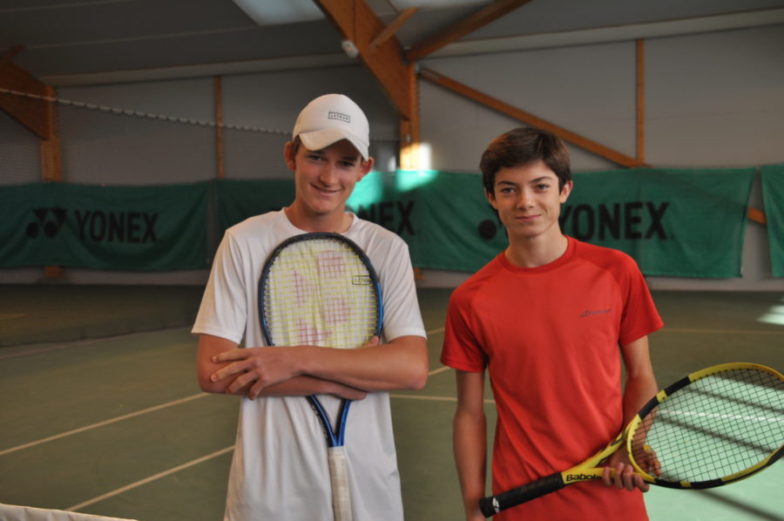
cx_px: 392
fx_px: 1109
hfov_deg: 38.9
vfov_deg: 26.4
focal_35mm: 51
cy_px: 260
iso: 280
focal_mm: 34
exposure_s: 1/125
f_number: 5.6
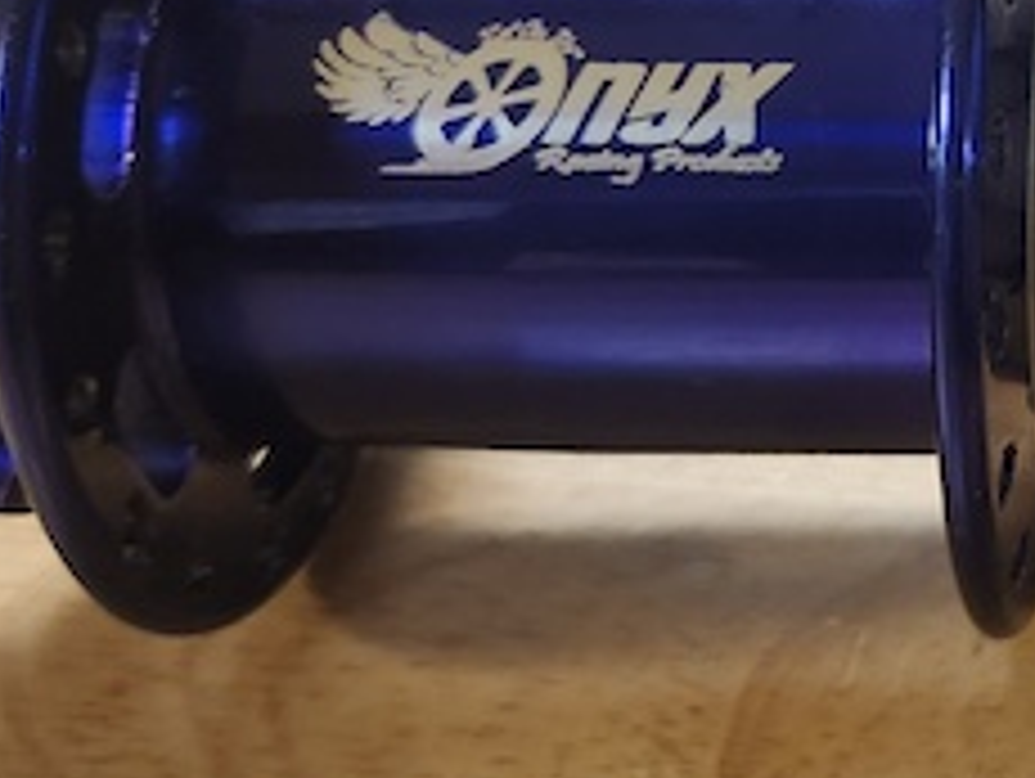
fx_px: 2394
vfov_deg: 17.9
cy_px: -36
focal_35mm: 80
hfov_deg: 22.0
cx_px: 1332
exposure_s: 1/120
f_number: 1.8
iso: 320
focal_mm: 5.4
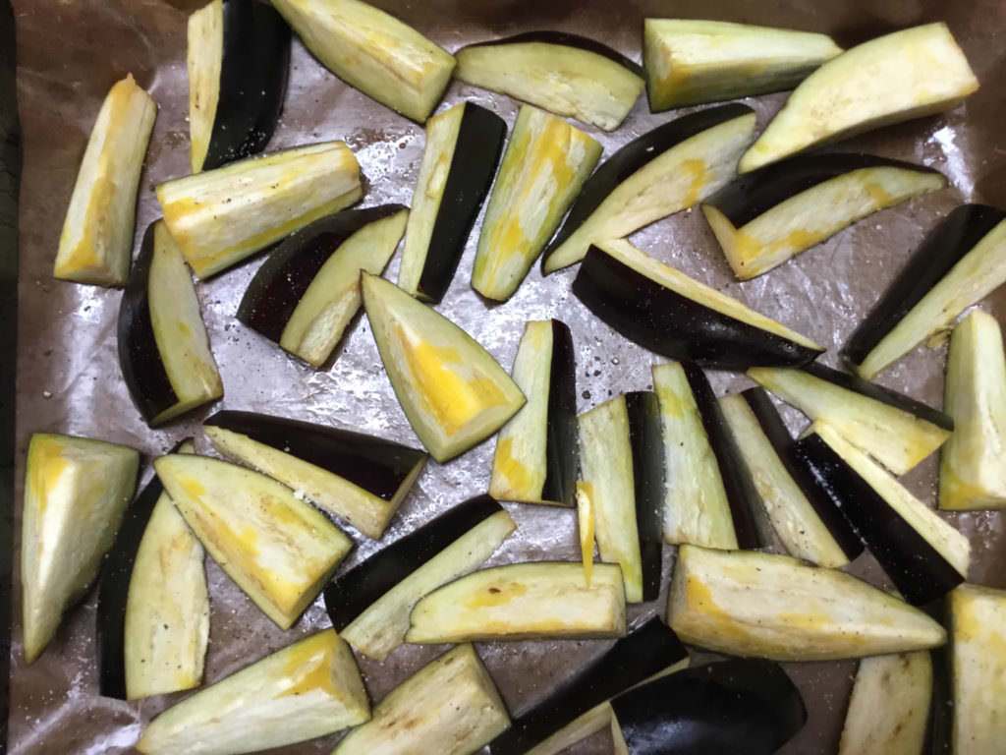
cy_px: 378
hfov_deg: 58.4
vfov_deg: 45.4
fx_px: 901
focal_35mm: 31
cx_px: 503
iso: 100
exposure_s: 1/33
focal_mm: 3.3
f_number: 2.4
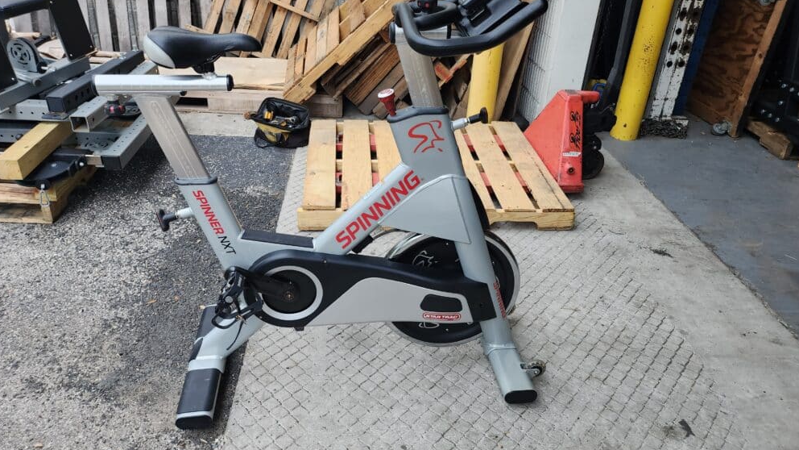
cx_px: 391
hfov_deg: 69.9
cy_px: 212
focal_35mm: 27
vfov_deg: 42.9
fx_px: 572
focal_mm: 5
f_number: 1.8
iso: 100
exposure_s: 1/180
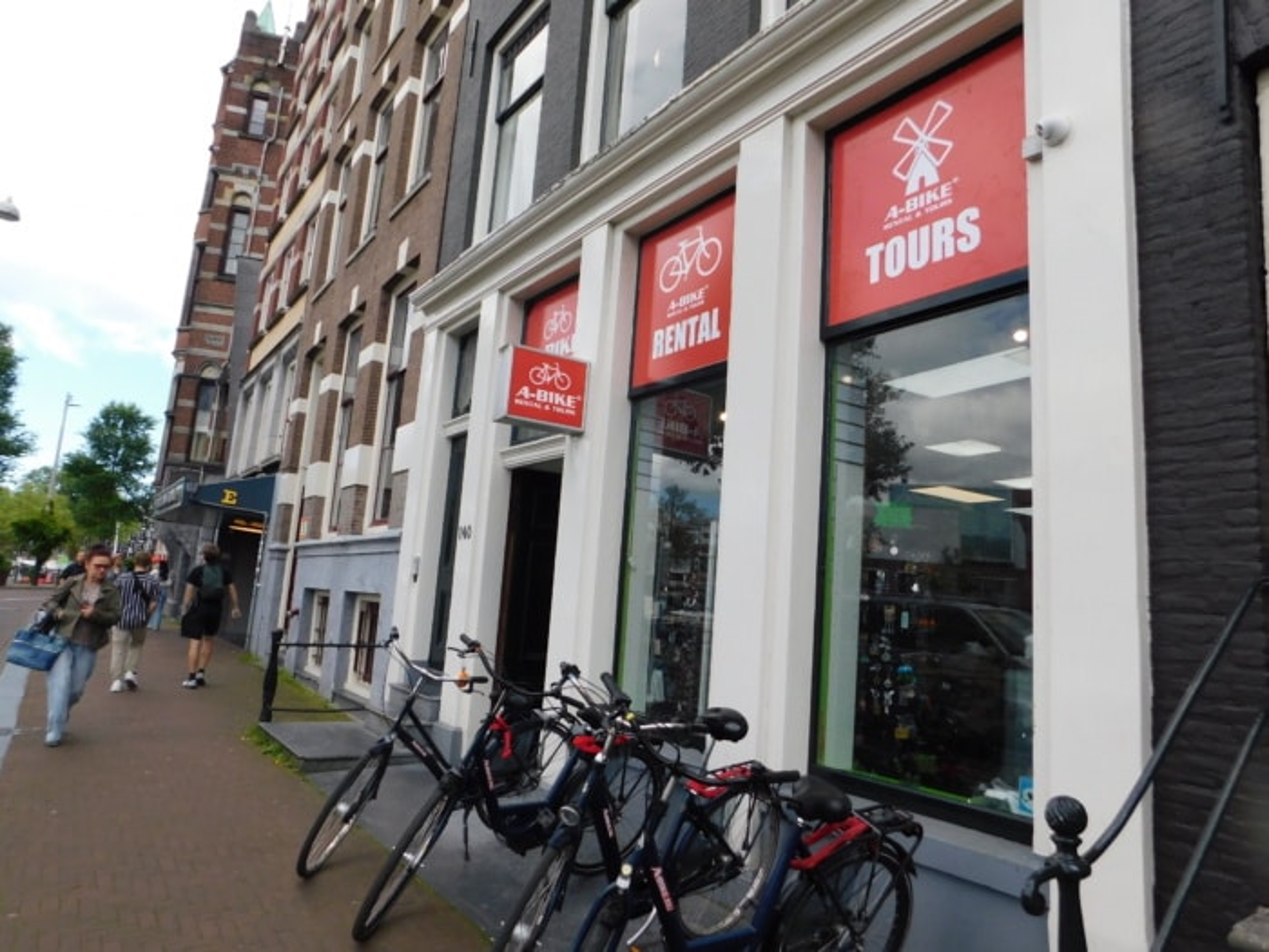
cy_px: 476
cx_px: 634
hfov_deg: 73.9
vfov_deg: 58.9
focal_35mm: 23
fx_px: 843
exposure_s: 1/640
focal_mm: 4
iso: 125
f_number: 3
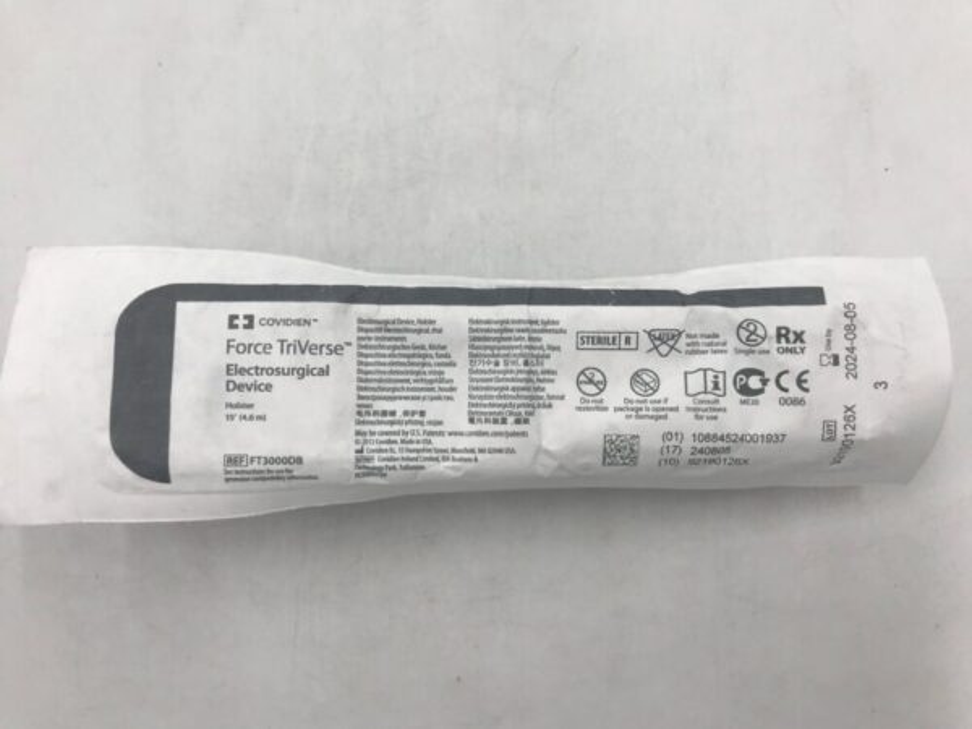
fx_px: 786
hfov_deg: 63.4
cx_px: 486
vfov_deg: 49.7
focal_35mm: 28
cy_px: 364
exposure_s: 1/270
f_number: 1.8
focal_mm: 3.99
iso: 20
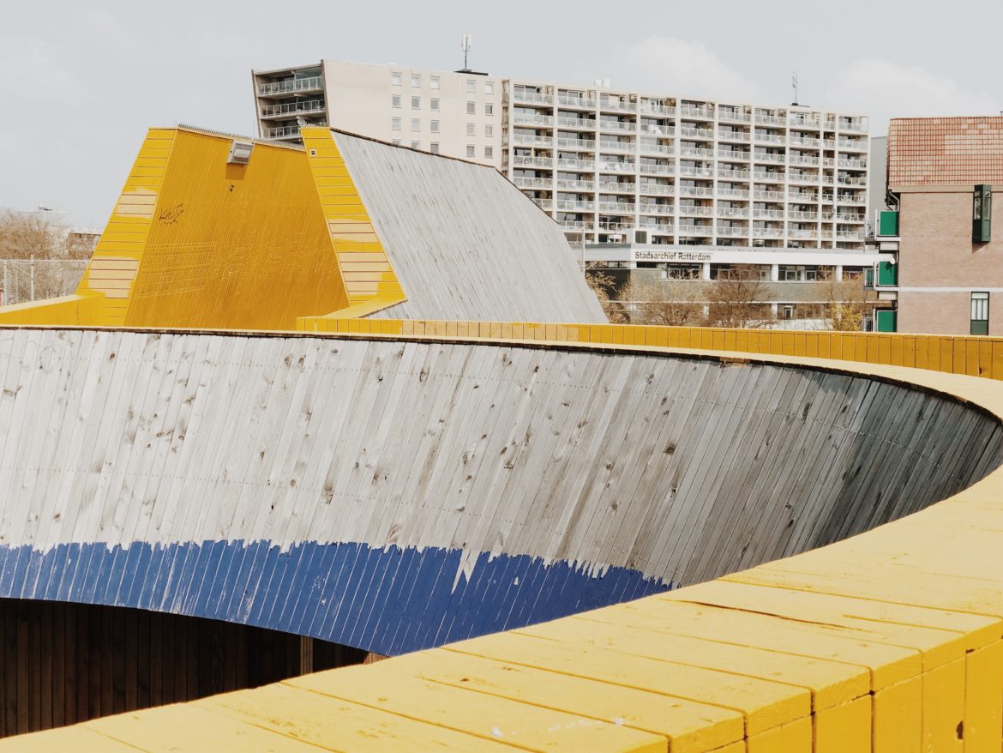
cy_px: 376
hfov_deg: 33.8
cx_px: 502
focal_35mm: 57
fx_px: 1652
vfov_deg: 25.7
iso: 20
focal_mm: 6.6
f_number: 2.8
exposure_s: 1/948
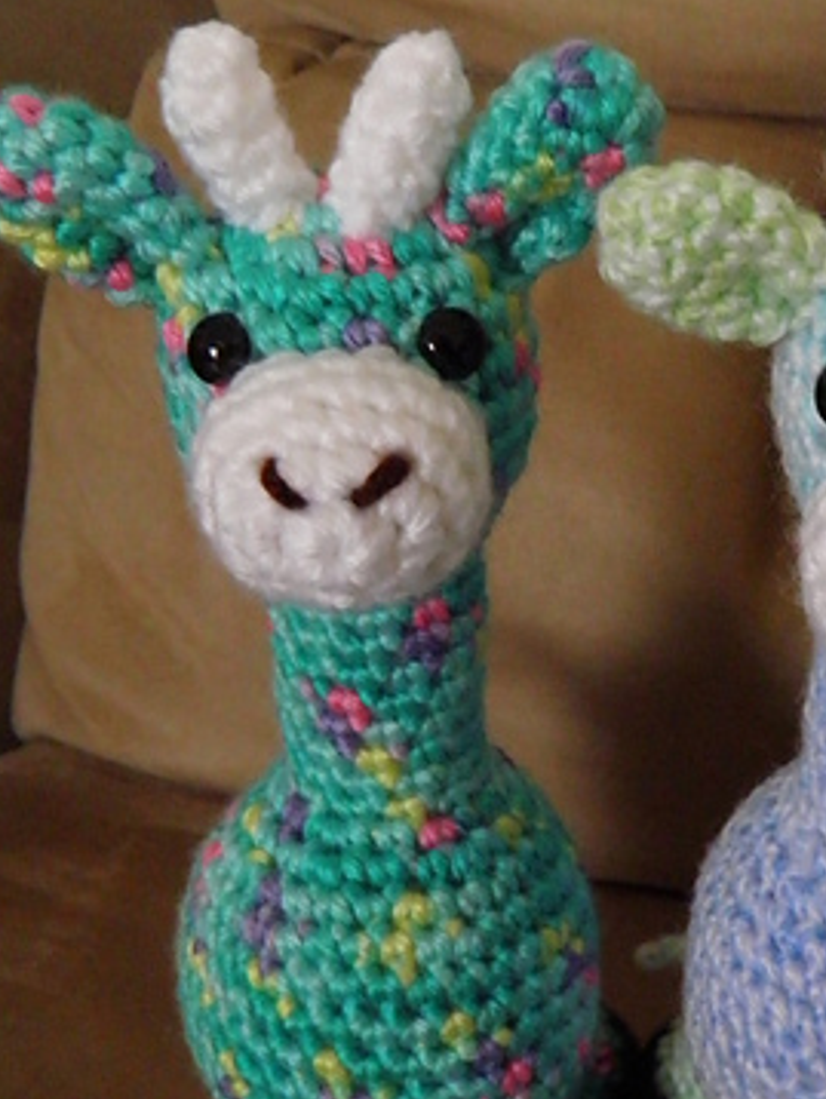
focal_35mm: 50
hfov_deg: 28.5
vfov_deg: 38.2
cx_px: 666
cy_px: 580
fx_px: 1589
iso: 400
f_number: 2.8
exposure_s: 1/20
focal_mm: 4.9
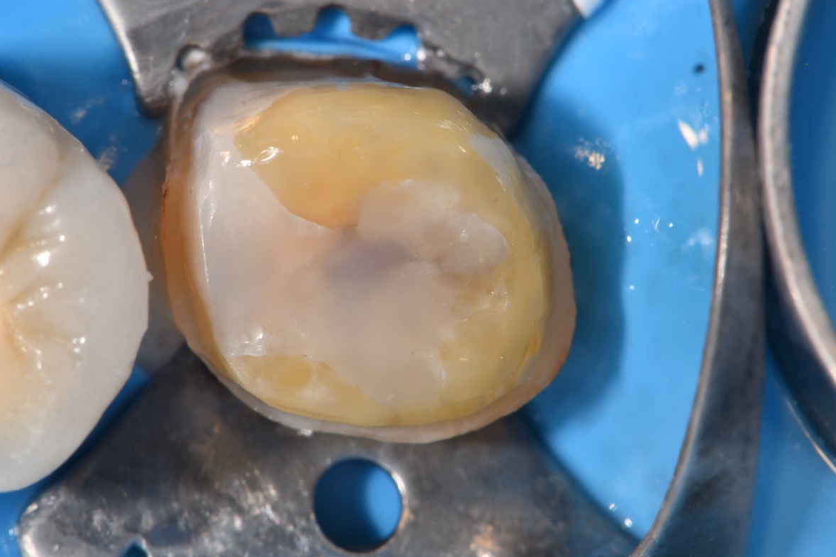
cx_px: 389
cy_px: 247
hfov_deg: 11.4
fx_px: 4202
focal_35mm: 181
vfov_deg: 7.6
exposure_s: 1/160
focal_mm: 105
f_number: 32
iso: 200
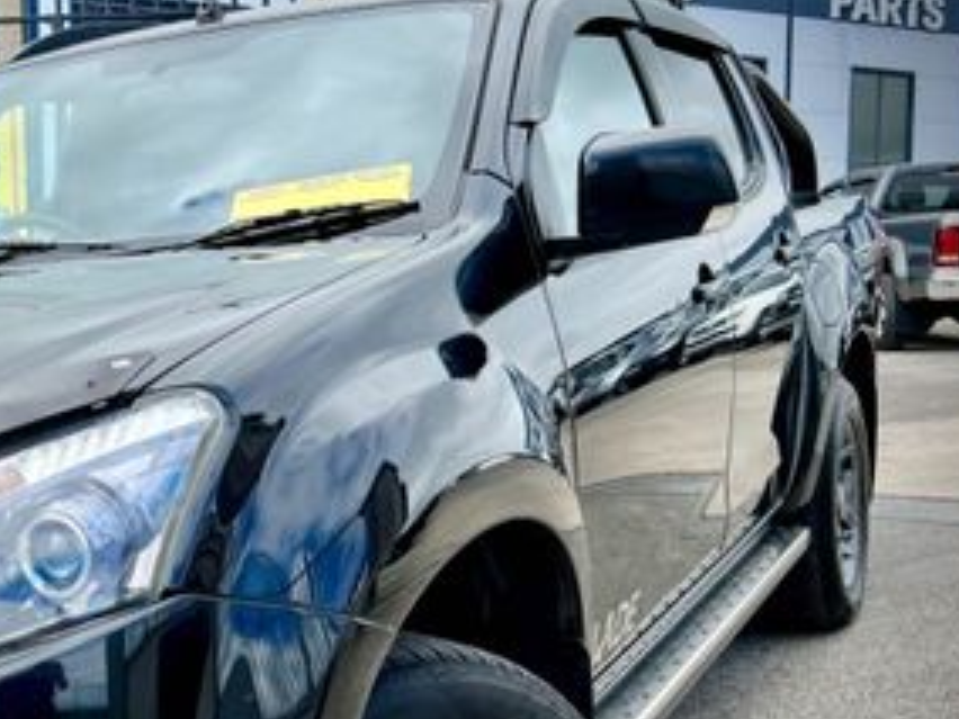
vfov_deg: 26.2
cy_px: 533
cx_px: 74
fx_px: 1524
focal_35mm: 55
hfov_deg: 32.9
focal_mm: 5.7
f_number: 1.5
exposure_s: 1/1934
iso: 50
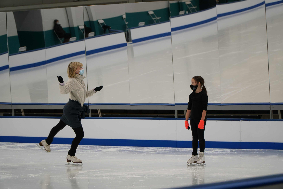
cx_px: 142
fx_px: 1002
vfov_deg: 10.8
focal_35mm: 128
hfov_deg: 16.1
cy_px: 94
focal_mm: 85
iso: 500
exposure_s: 1/160
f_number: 4
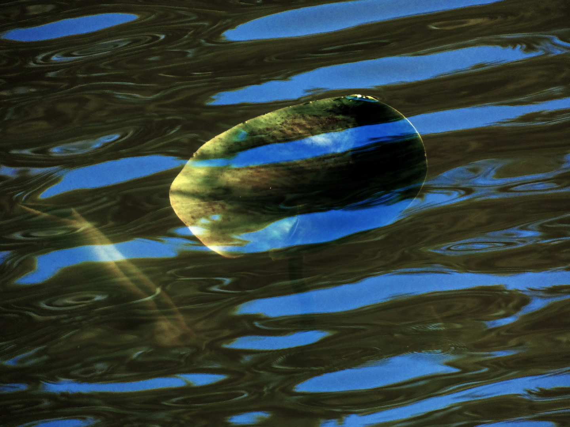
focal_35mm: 885
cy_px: 214
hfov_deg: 2.2
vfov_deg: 1.7
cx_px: 285
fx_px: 14573
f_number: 5.6
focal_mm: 158.6
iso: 250
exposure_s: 1/125
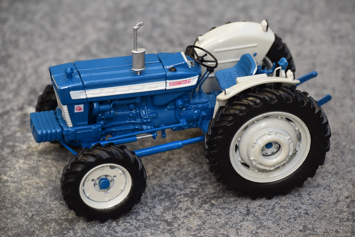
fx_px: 1776
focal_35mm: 180
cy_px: 118
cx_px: 178
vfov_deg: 7.6
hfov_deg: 11.4
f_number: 9
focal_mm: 120
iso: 640
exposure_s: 1/125
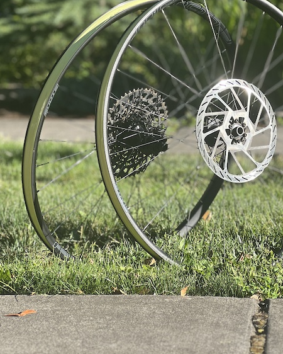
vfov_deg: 17.9
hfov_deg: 14.4
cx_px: 167
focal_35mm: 107
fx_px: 1120
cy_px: 110
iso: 25
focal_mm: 9
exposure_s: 1/204
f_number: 2.8
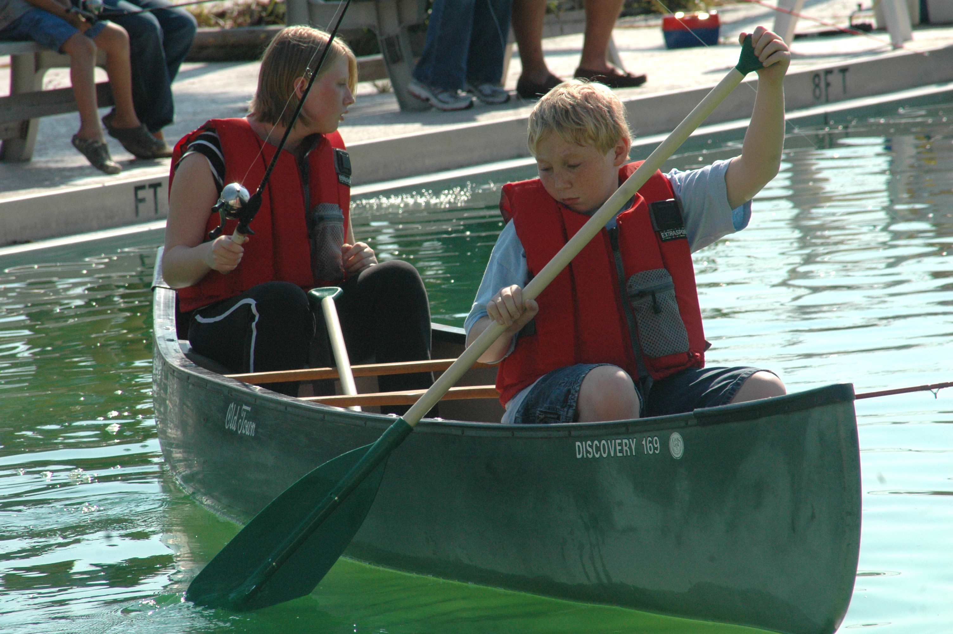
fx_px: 7935
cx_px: 476
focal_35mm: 300
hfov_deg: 6.9
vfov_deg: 4.6
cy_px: 317
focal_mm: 200
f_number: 11
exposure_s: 1/640
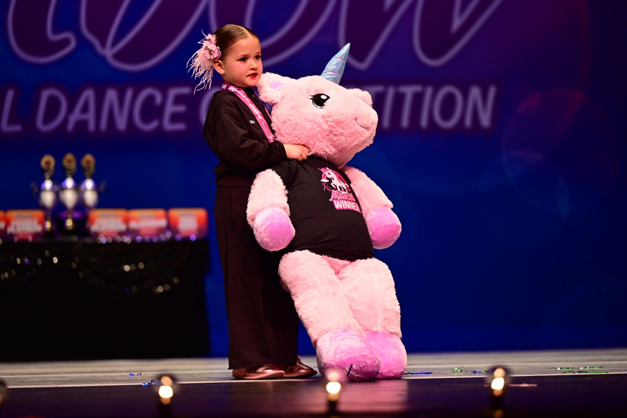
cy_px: 209
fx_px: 2090
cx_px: 314
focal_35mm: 120
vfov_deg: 11.4
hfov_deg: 17.1
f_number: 2.8
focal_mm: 120
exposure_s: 1/800
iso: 1250
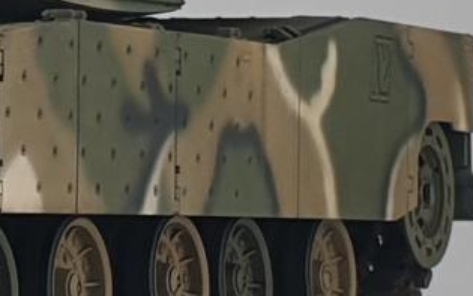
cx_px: -326
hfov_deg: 16.2
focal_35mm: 112
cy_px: -39
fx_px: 1444
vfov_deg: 11.5
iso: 64
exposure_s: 1/60
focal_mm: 4.3
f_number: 2.4
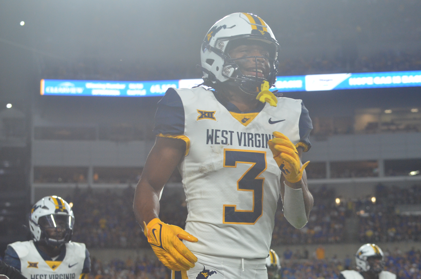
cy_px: 140
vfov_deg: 13.0
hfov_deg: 19.5
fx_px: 1225
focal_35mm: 105
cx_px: 210
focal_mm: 70
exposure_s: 1/640
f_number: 5.6
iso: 1600
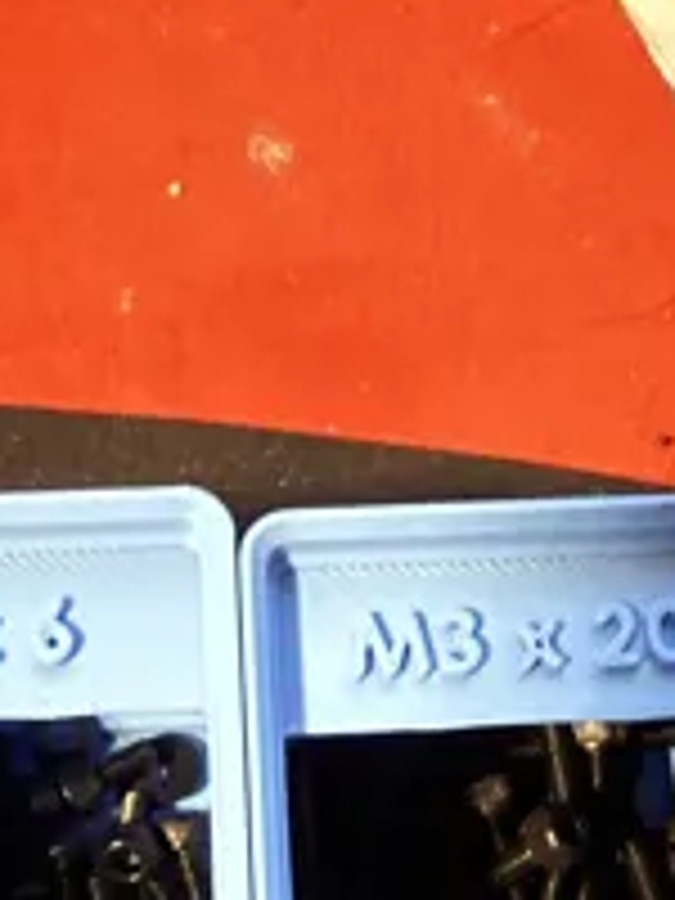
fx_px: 1664
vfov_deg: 26.7
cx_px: 338
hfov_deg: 22.9
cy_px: 1091
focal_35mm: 64
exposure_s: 1/15
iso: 800
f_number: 2.2
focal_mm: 2.22
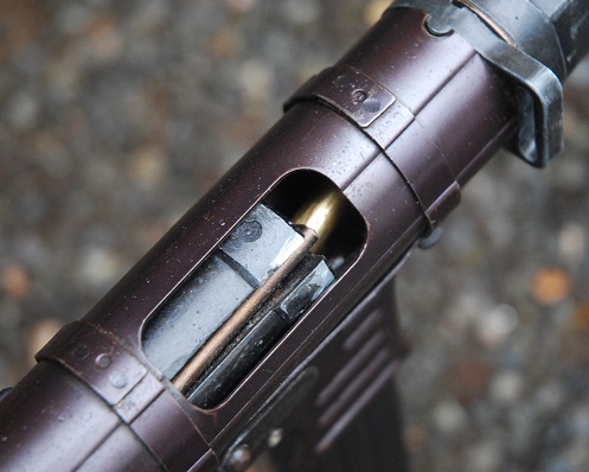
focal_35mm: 119
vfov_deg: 13.0
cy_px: 235
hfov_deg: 16.2
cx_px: 299
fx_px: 2075
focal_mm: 70
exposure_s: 1/125
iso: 1400
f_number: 4.5
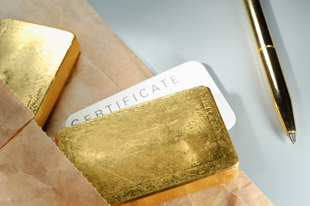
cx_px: 155
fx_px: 516
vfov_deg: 22.6
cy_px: 103
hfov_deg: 33.4
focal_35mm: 60
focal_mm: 60
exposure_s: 1/80
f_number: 20
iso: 100
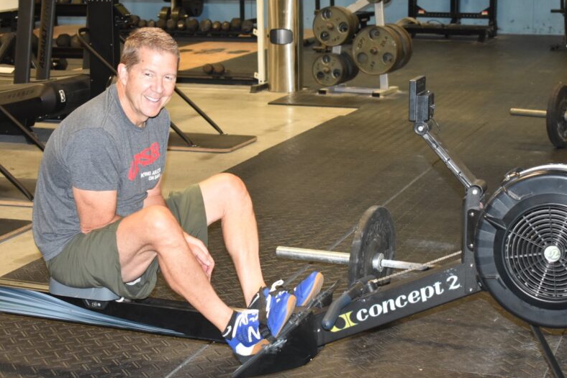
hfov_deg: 26.6
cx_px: 308
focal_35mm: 76
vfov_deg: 17.9
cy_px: 152
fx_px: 1197
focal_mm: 38
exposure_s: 1/60
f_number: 4.8
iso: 1100
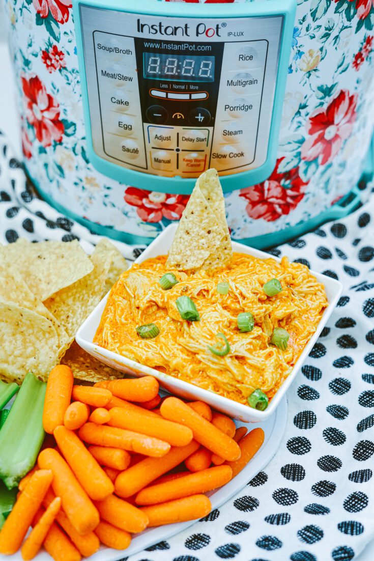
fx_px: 779
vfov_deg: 39.6
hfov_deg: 27.0
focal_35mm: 50
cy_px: 280
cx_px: 187
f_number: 4
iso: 800
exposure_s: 1/60
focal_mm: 50
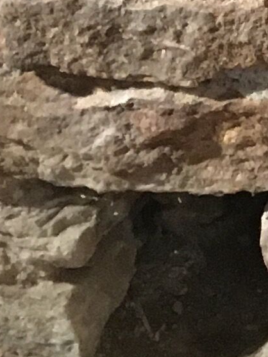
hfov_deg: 6.3
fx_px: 2167
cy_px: -221
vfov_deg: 9.1
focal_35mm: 210
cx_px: 890
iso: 200
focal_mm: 4.15
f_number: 2.2
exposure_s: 1/20
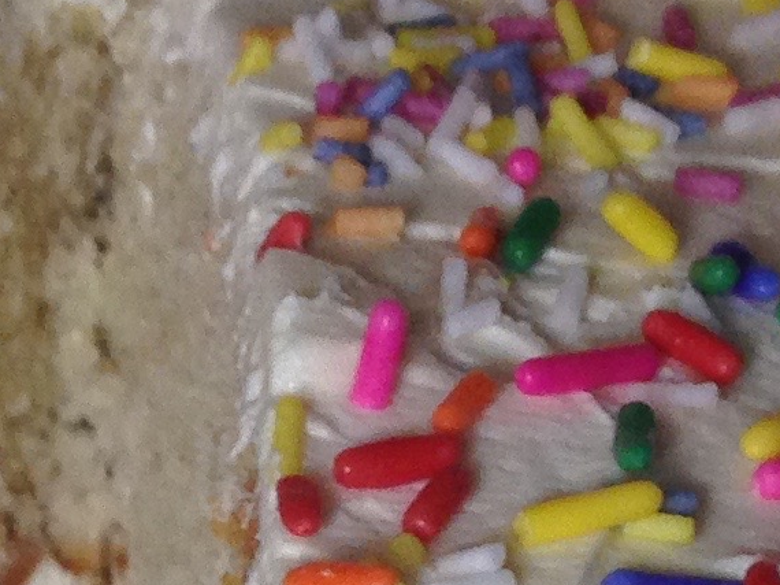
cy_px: 1226
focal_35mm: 189
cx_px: -93
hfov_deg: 10.3
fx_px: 4257
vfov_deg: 7.5
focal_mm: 4.12
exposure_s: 1/120
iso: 80
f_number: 2.4
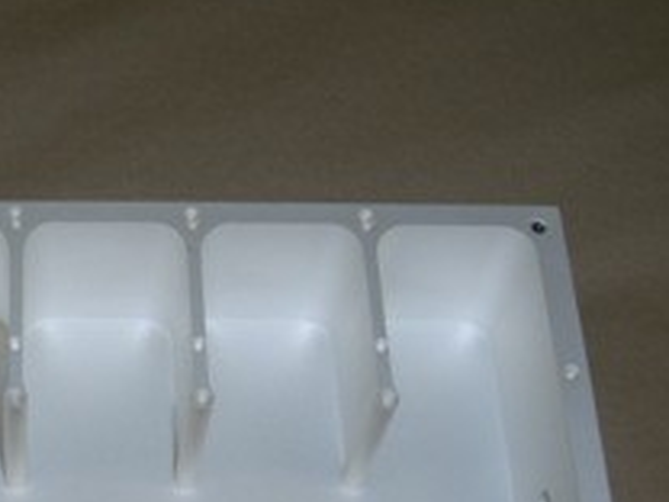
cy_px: 444
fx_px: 1585
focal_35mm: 82
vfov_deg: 17.7
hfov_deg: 23.0
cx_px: 16
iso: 80
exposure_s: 1/60
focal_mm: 7.9
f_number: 4
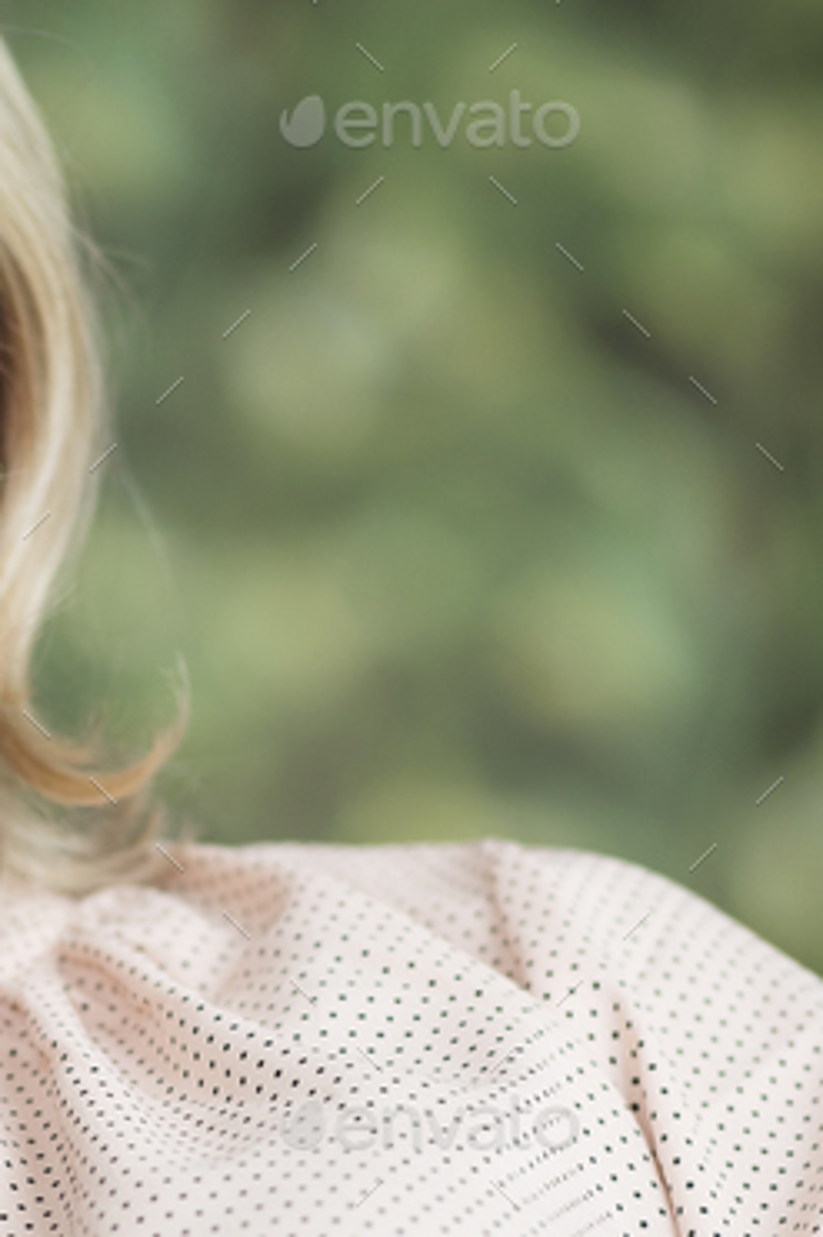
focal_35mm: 203
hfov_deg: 6.7
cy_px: 1099
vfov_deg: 10.1
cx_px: -80
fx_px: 6967
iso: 400
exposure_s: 1/100
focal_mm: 85
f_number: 2.5
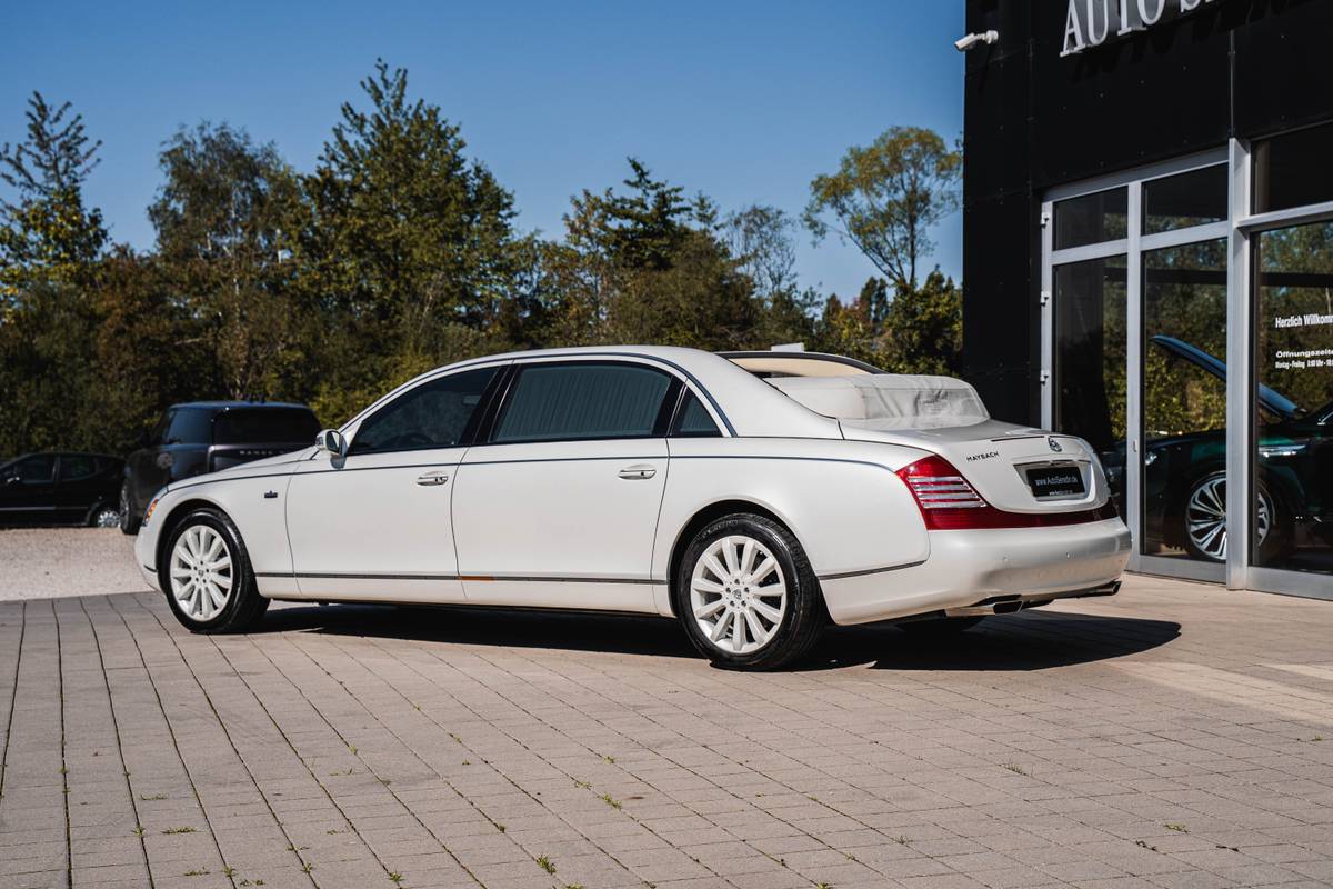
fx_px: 1851
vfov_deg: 27.0
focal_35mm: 50
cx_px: 666
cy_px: 444
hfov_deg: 39.6
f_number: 5
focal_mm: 50
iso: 400
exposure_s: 1/1600
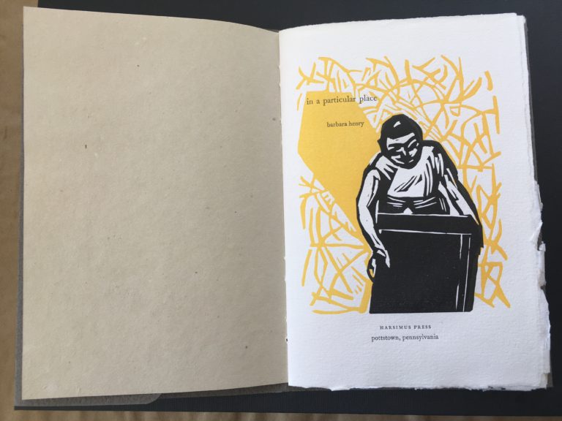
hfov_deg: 61.7
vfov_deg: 48.2
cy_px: 210
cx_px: 281
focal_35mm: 29
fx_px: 471
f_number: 2.2
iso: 32
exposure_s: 1/120
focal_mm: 4.15
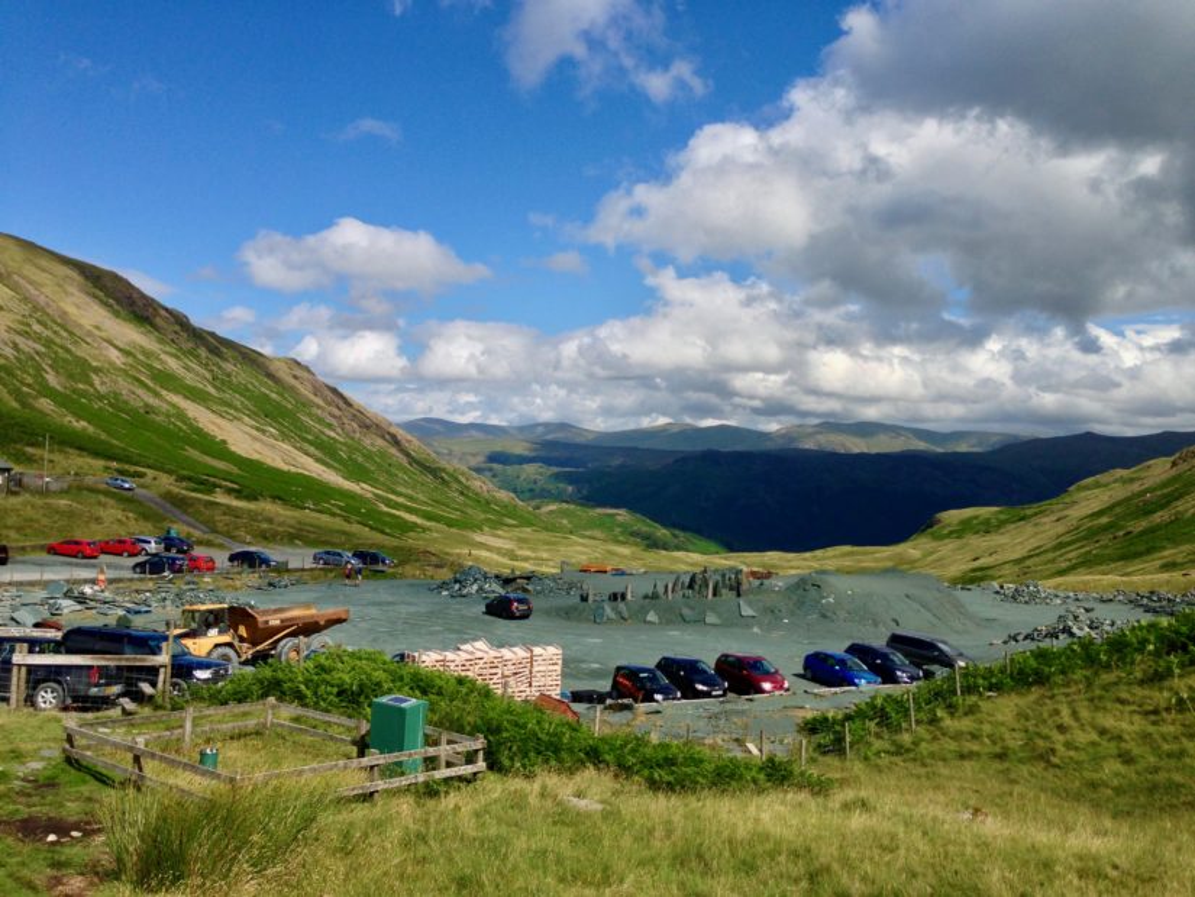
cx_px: 598
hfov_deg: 55.3
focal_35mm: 33
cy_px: 448
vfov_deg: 43.0
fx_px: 1139
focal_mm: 4.13
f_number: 2.4
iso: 50
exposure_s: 1/2008
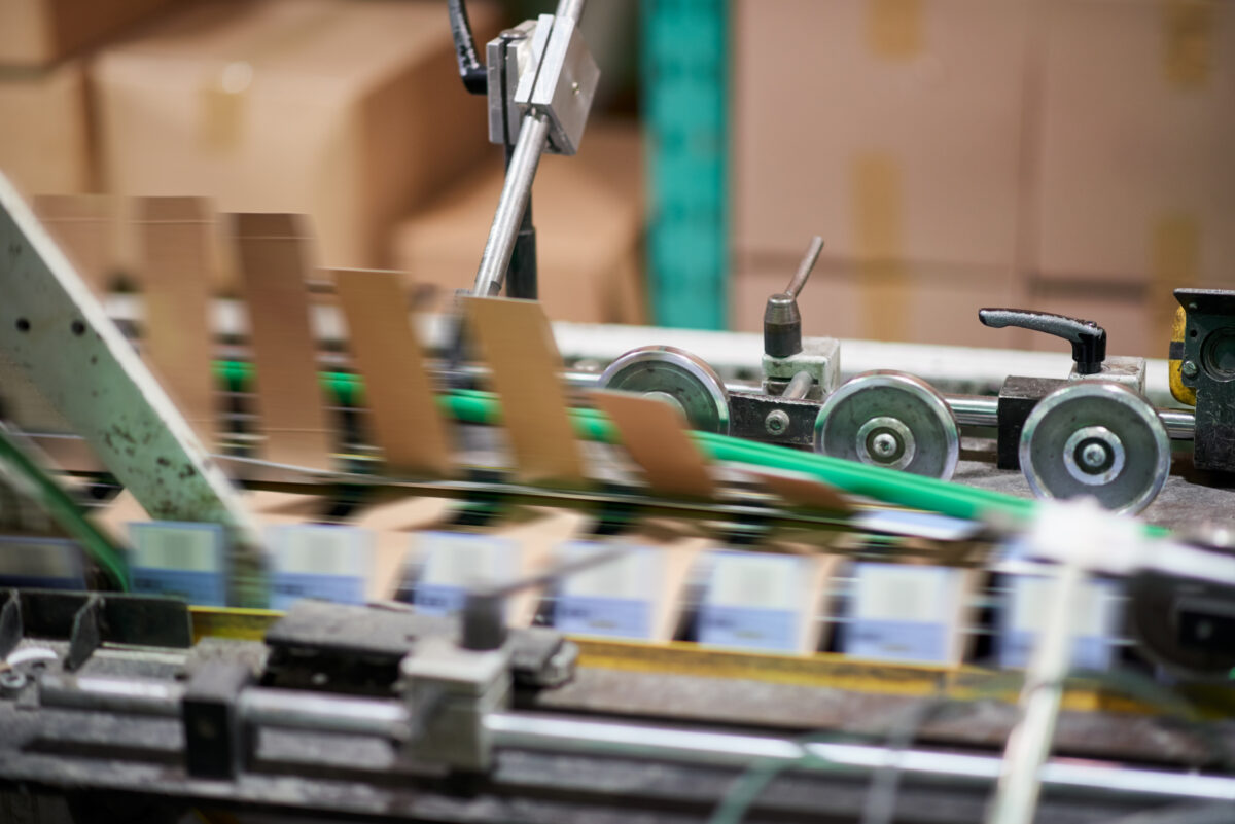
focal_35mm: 85
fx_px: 2917
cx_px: 618
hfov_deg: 23.9
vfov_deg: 16.1
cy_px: 412
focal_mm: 85
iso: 400
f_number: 2
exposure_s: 1/160
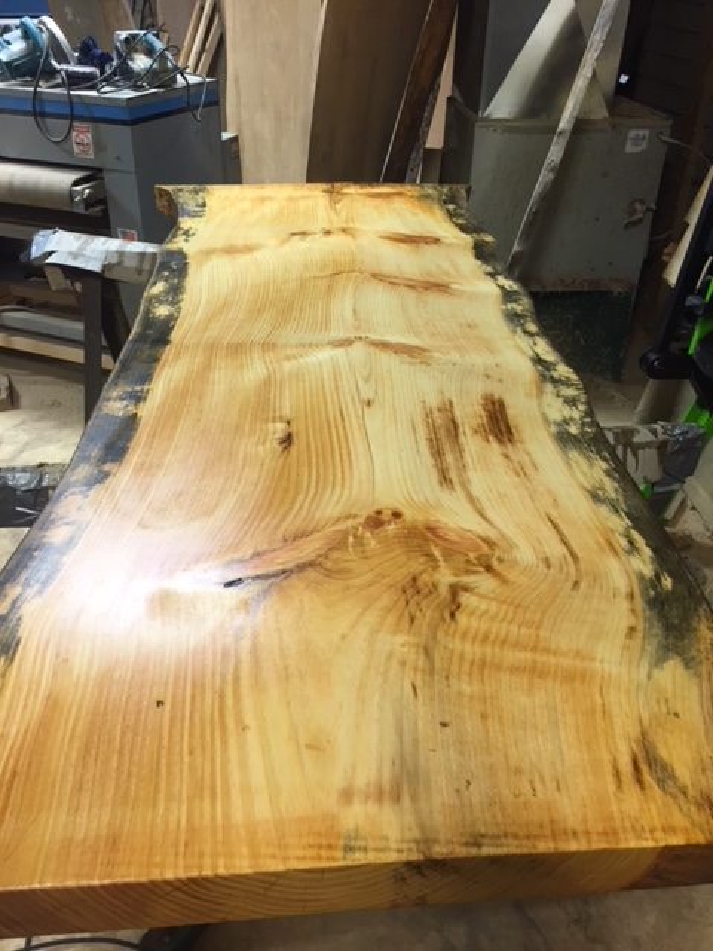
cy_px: 476
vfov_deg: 61.7
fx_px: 796
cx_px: 356
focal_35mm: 29
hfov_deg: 48.2
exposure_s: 1/30
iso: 40
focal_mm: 4.15
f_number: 2.2
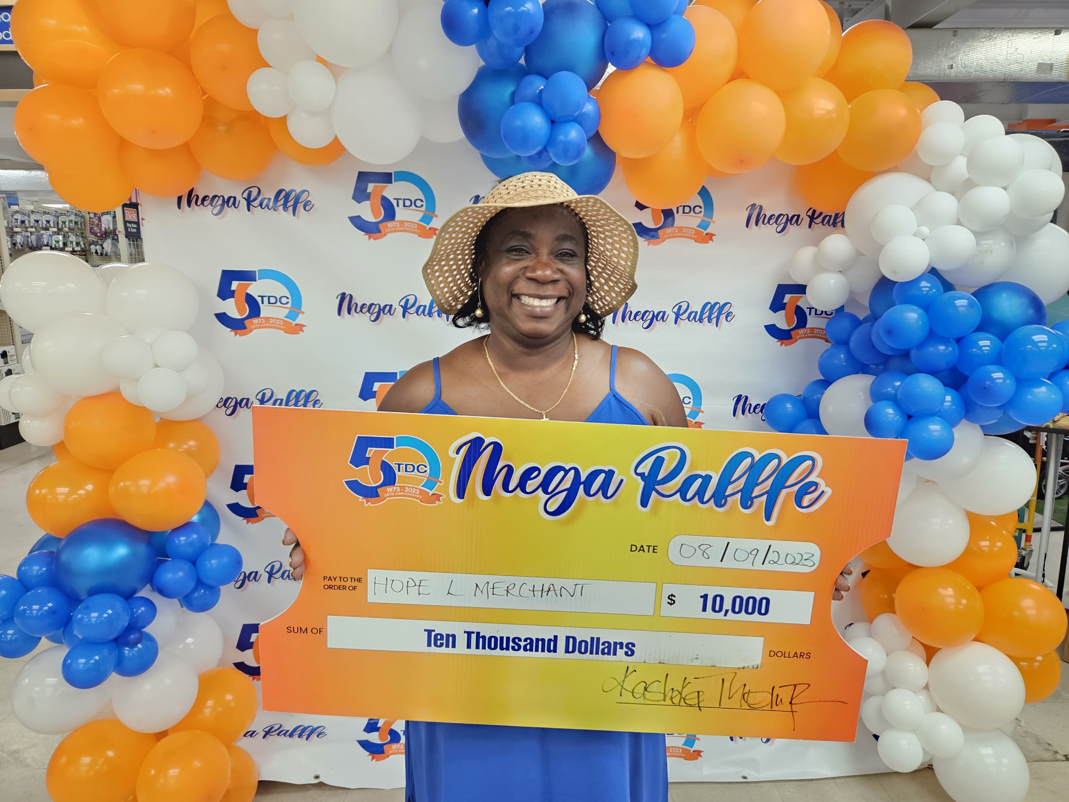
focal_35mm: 23
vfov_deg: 58.9
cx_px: 534
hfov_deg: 73.9
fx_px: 710
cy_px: 401
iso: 320
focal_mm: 5.4
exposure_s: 1/120
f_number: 1.8
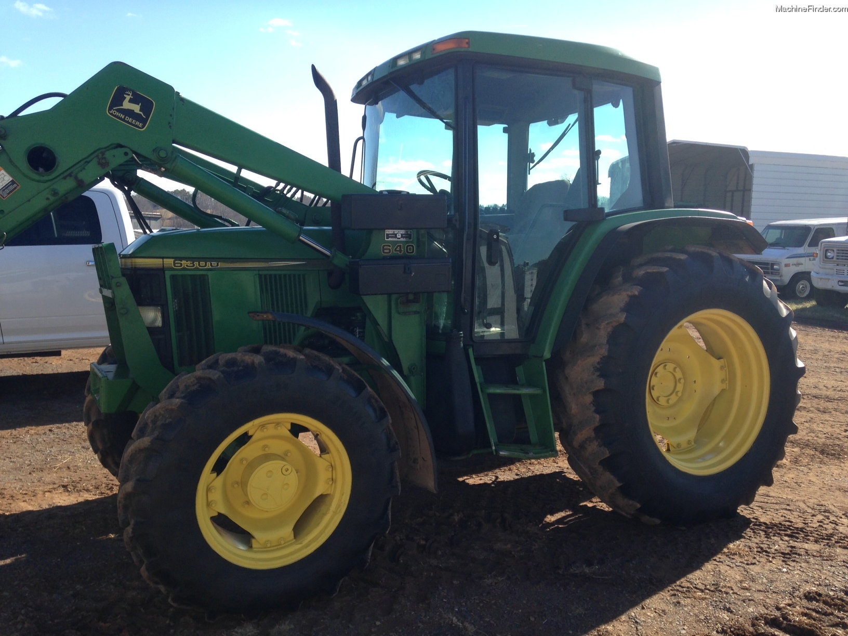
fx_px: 808
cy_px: 318
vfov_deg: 42.9
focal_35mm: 33
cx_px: 424
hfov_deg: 55.4
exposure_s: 1/763
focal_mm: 4.12
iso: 50
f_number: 2.4
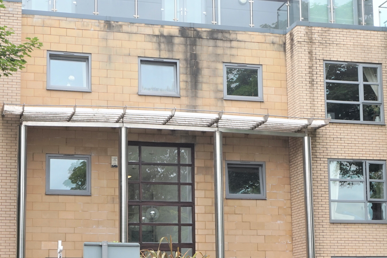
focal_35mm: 79
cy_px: 194
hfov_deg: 25.7
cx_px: 189
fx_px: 849
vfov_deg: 17.2
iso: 125
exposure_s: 1/160
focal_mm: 26
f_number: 9
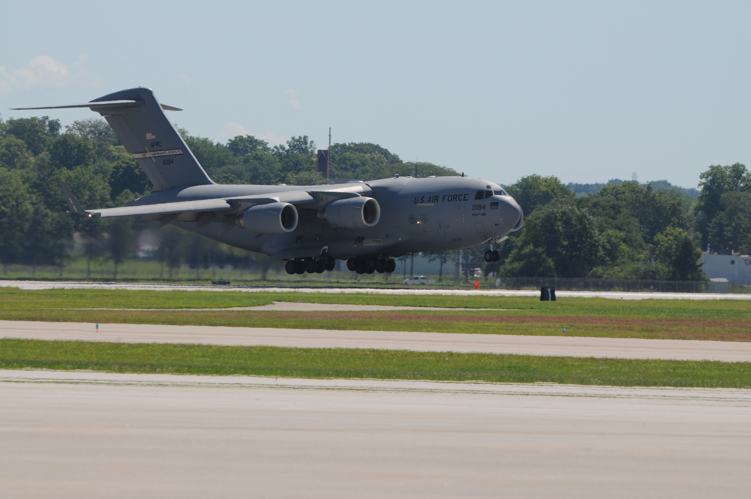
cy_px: 250
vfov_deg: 3.2
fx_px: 9063
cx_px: 376
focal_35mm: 435
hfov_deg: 4.7
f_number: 11
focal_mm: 290
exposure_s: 1/500
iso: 200
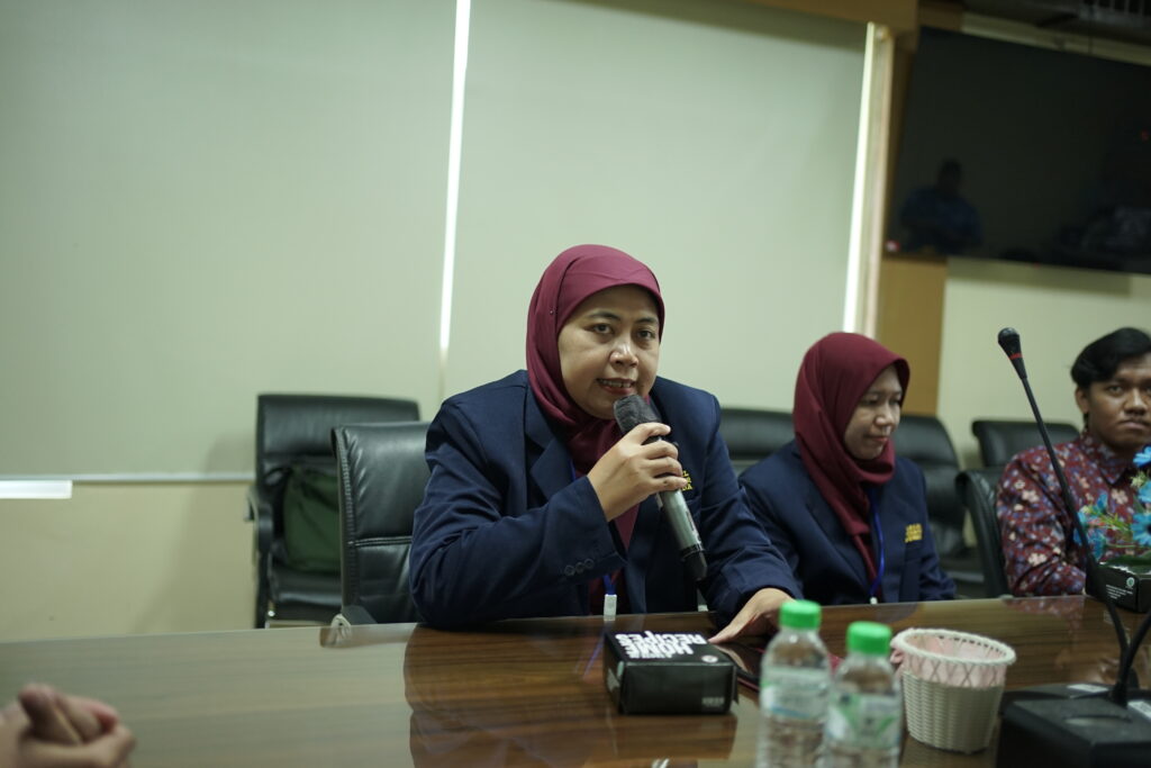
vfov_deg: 37.9
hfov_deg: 54.4
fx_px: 1119
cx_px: 576
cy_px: 384
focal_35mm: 35
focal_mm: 35
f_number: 1.8
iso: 800
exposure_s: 1/100
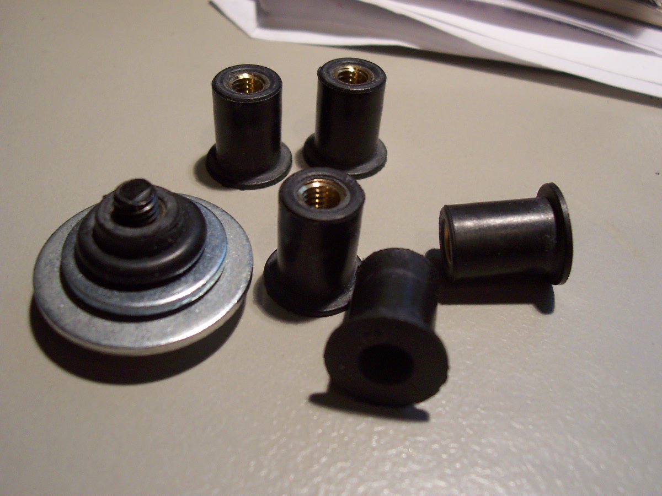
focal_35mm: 37
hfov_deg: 50.1
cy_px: 248
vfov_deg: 38.7
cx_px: 331
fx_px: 708
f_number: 2.8
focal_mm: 5.6
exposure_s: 1/30
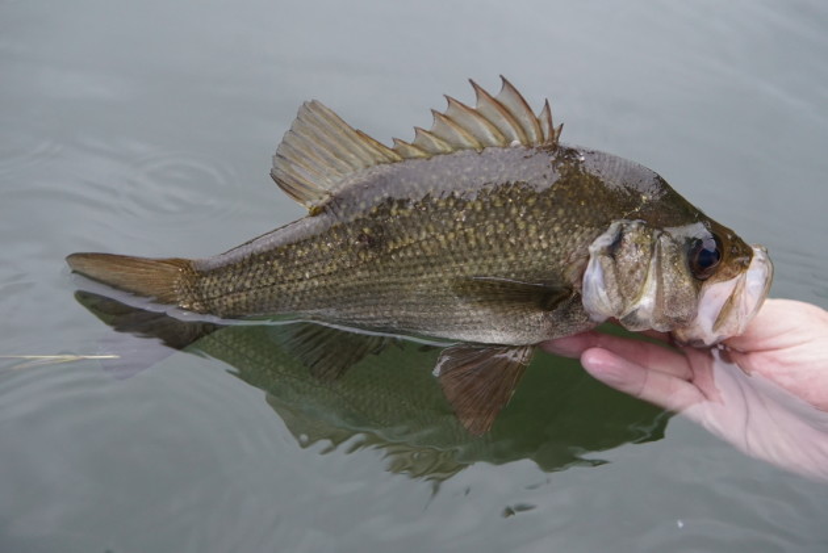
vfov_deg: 26.0
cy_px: 276
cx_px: 414
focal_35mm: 52
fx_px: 1197
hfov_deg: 38.2
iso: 3200
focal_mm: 52
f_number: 4
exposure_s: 1/200
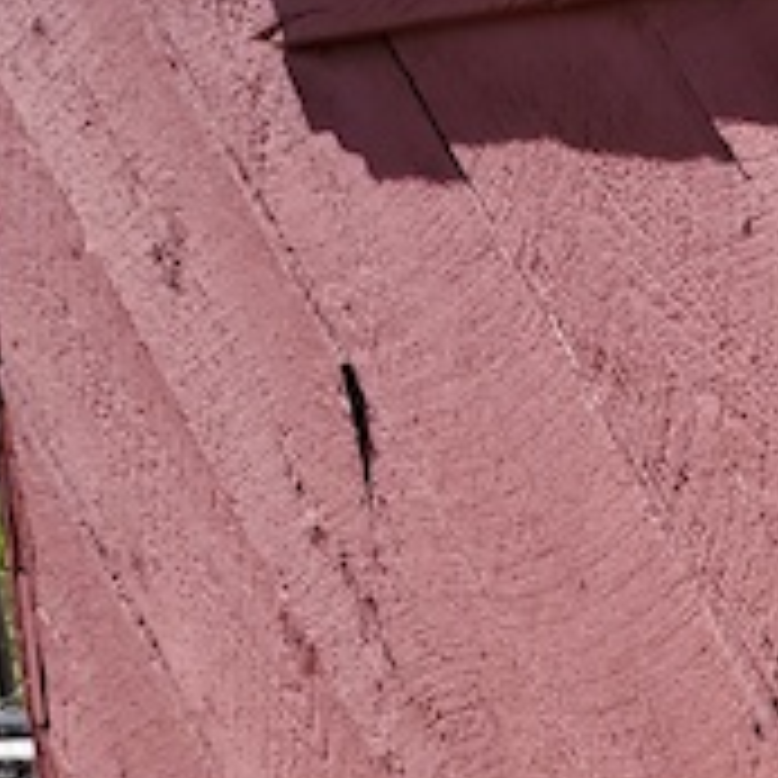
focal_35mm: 106
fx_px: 2695
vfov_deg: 14.7
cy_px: 1331
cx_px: 1543
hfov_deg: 13.9
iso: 50
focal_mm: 4.3
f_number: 2.4
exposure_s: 1/820
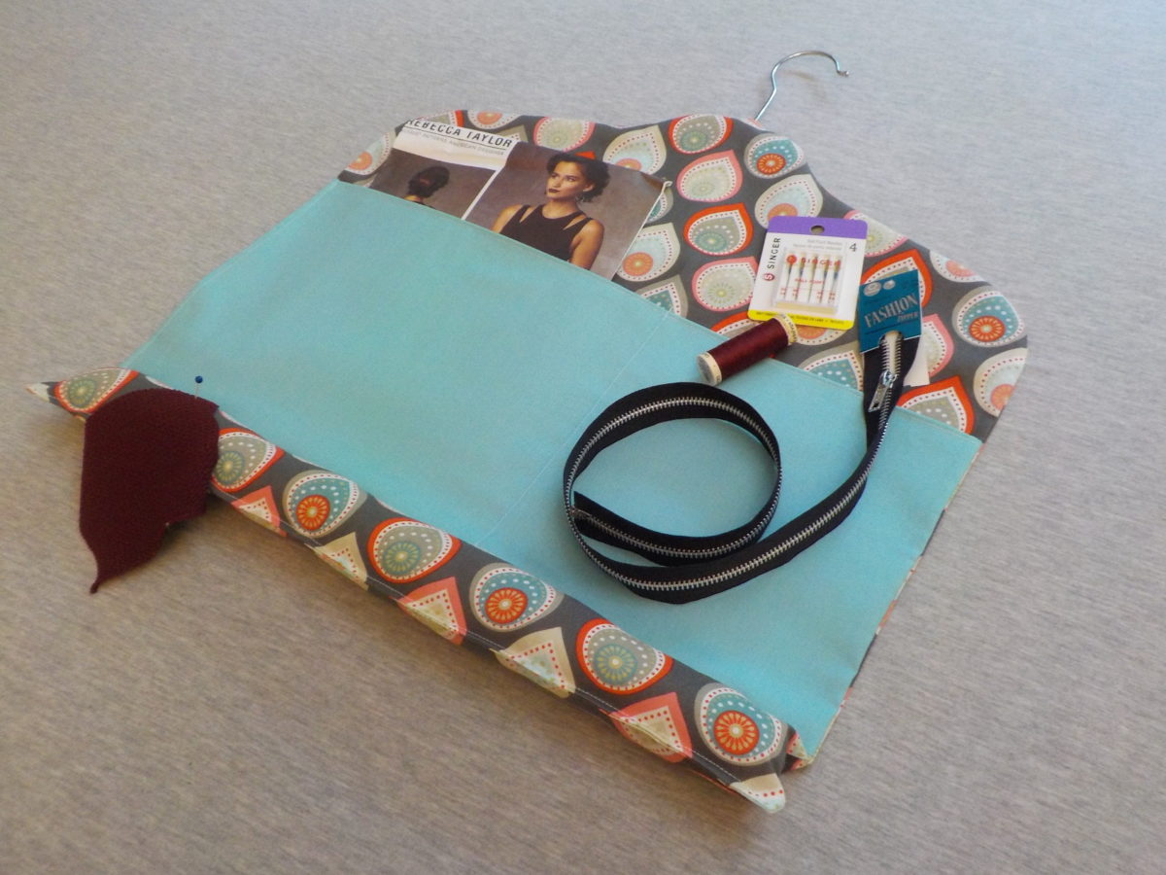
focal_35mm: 30
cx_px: 583
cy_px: 438
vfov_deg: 46.8
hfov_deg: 60.0
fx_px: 1011
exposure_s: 1/25
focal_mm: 4.1
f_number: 3.3
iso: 400
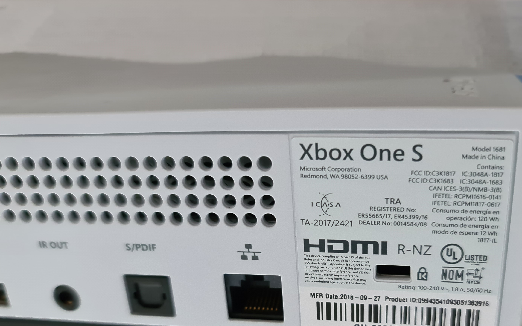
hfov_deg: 51.2
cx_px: 316
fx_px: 541
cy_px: 255
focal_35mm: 38
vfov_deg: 32.8
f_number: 1.8
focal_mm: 7
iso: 500
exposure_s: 1/50
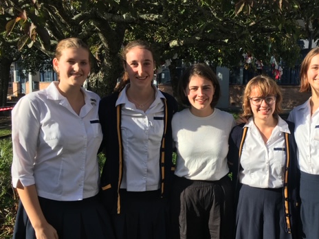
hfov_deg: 46.0
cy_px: 136
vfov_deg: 35.9
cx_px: 217
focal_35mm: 40
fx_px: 369
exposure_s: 1/999
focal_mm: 4.15
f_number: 2.2
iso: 25
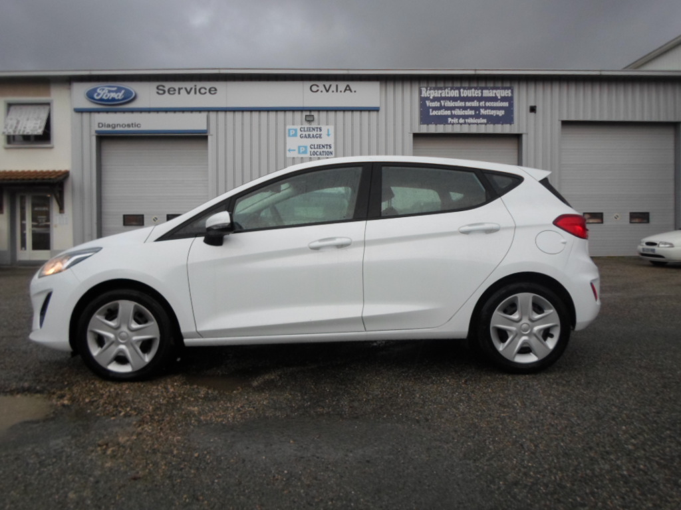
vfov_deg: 54.9
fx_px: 492
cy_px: 255
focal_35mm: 25
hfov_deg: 69.4
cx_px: 340
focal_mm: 4.5
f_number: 2.5
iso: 80
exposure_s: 1/60
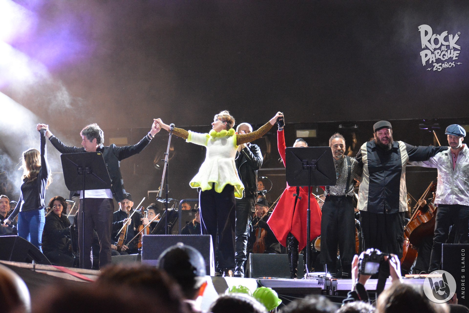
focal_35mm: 105
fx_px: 1368
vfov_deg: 13.0
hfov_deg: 19.5
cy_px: 156
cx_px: 234
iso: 5000
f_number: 4.5
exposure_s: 1/320
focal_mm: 70
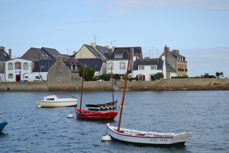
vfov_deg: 16.5
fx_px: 525
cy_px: 76
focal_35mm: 82
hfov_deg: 24.6
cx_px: 114
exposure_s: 1/250
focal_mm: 55
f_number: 8
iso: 100
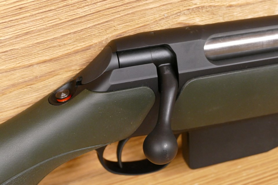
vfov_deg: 17.9
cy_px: 92
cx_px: 139
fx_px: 587
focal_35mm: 76
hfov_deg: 26.7
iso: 1600
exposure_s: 1/50
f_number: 3.7
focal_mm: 27.56
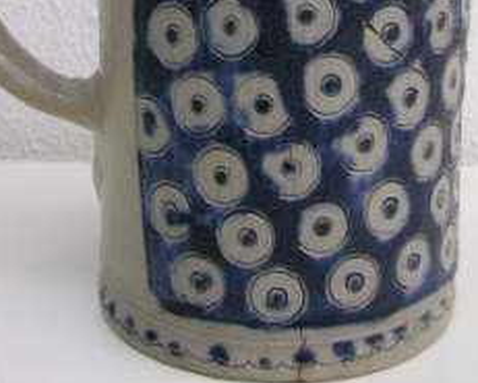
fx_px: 1019
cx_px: 273
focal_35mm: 72
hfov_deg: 26.4
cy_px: -4
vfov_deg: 20.6
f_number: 2.8
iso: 50
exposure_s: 1/32.7
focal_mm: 5.8
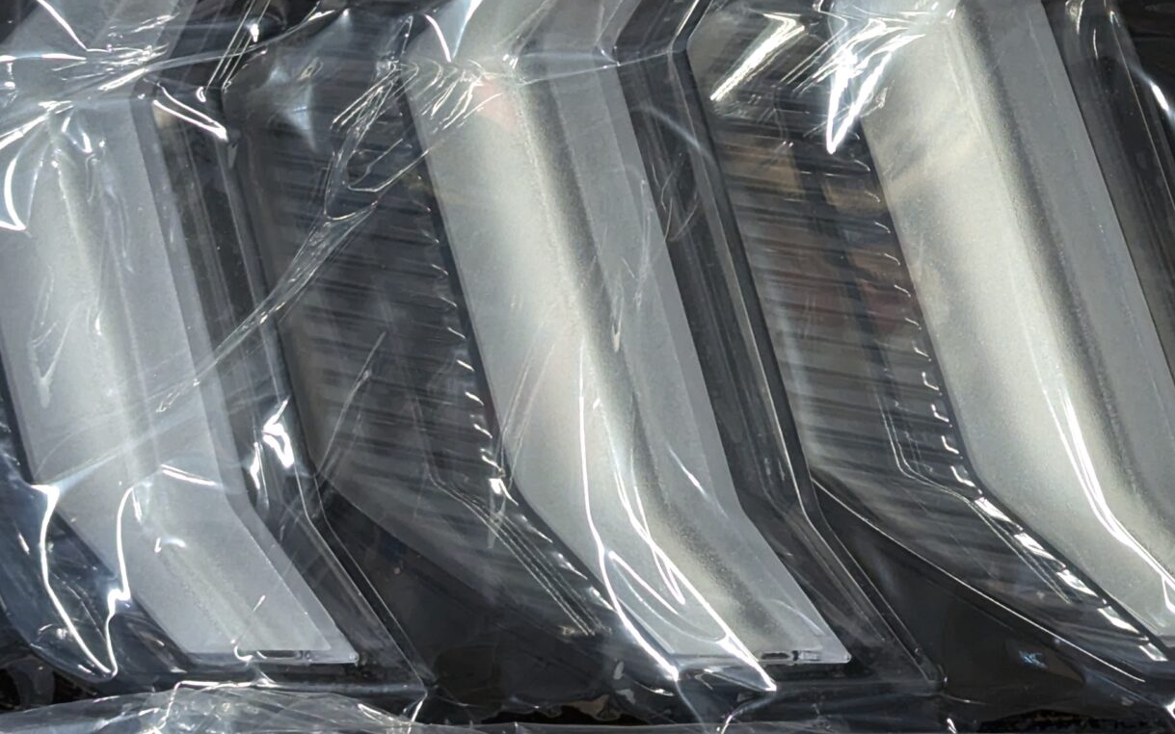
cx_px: 756
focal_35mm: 107
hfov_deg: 19.4
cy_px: 183
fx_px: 3427
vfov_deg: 12.2
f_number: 1.85
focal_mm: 6.81
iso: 208
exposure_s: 1/30
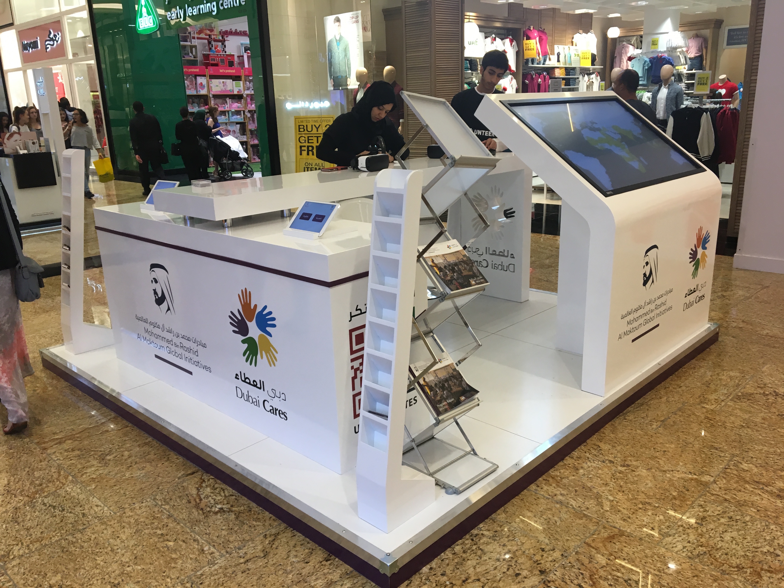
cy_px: 294
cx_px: 392
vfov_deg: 48.2
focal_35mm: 29
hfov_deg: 61.7
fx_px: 657
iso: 40
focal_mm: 4.15
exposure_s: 1/33
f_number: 2.2
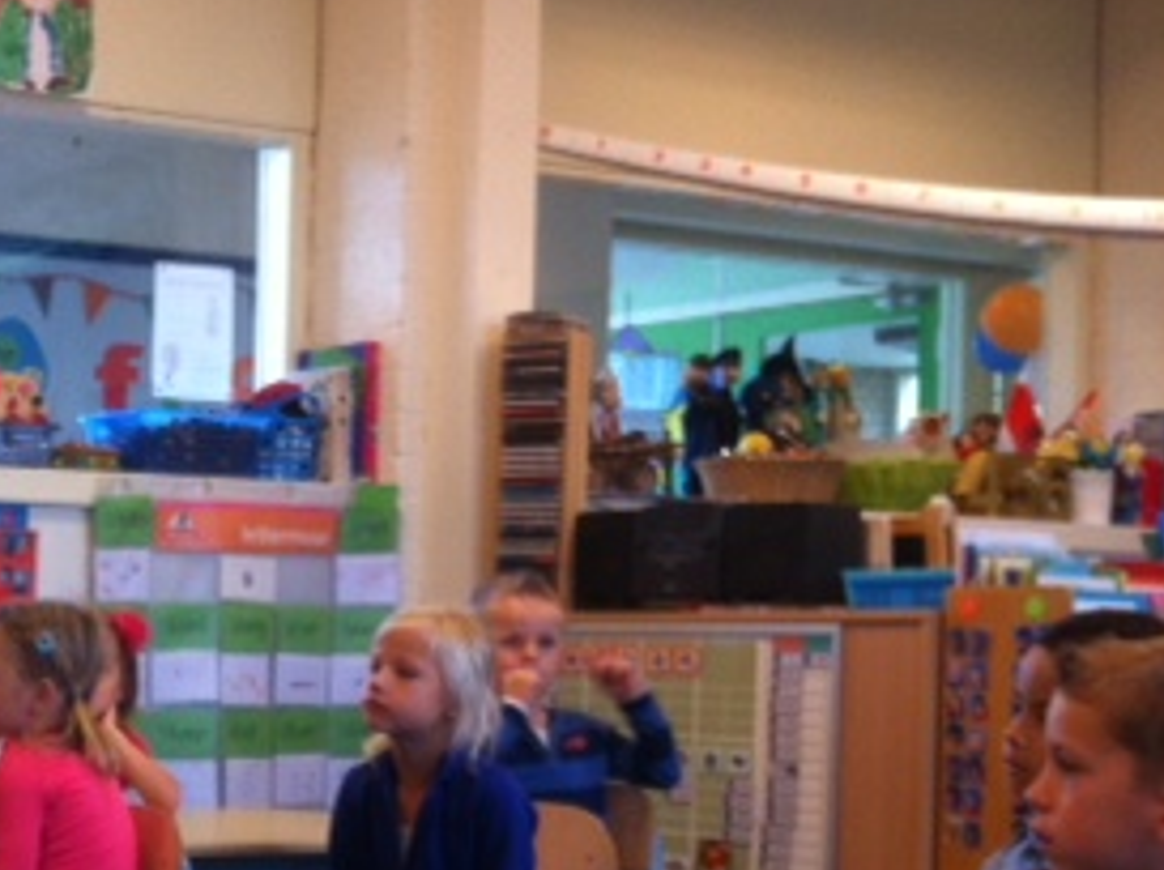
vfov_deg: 17.7
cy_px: 746
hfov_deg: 22.2
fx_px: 2754
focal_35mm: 82
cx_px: -196
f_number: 2.8
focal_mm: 3.85
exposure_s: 1/20
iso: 80
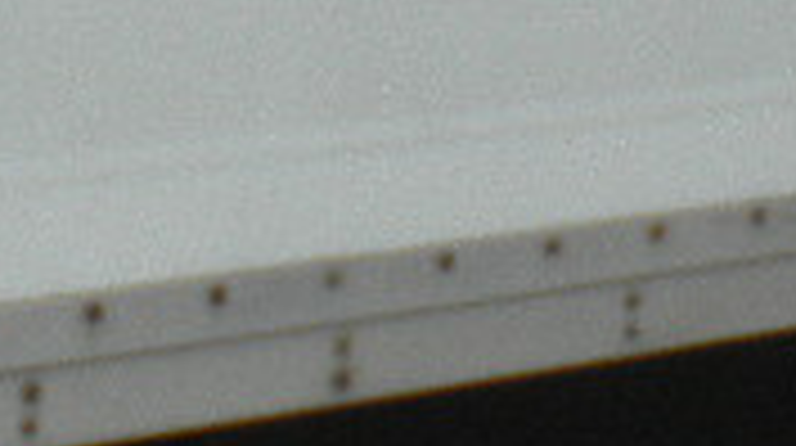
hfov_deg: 9.8
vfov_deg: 5.4
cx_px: 382
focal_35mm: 221
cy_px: -329
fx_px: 4658
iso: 113
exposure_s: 1/844
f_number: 4.6
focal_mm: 6.3
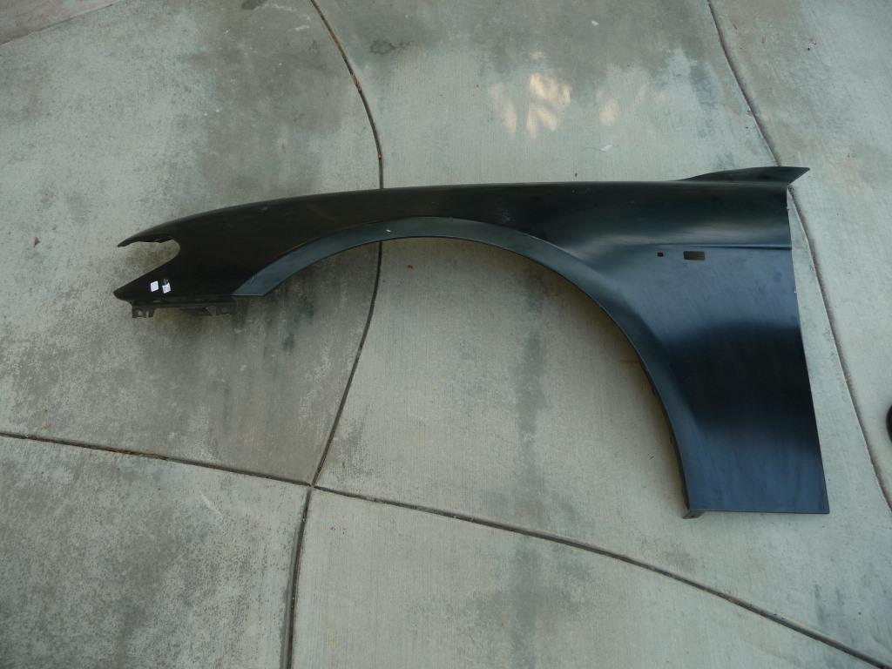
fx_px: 722
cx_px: 446
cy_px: 334
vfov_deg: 49.7
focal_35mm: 28
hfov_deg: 63.4
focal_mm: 4.7
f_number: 3.3
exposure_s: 1/60
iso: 100
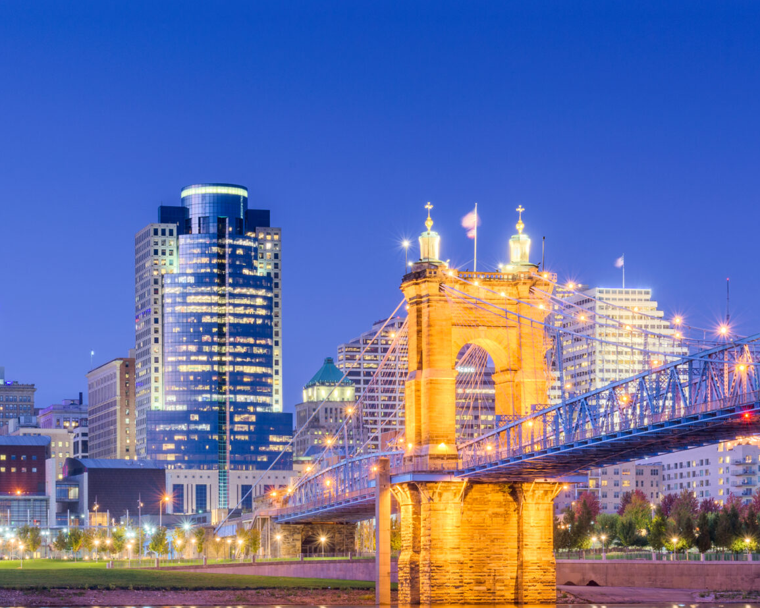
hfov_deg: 19.1
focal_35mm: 100
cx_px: 221
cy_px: 552
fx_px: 2249
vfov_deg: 15.2
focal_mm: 48
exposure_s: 30
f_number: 13
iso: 64
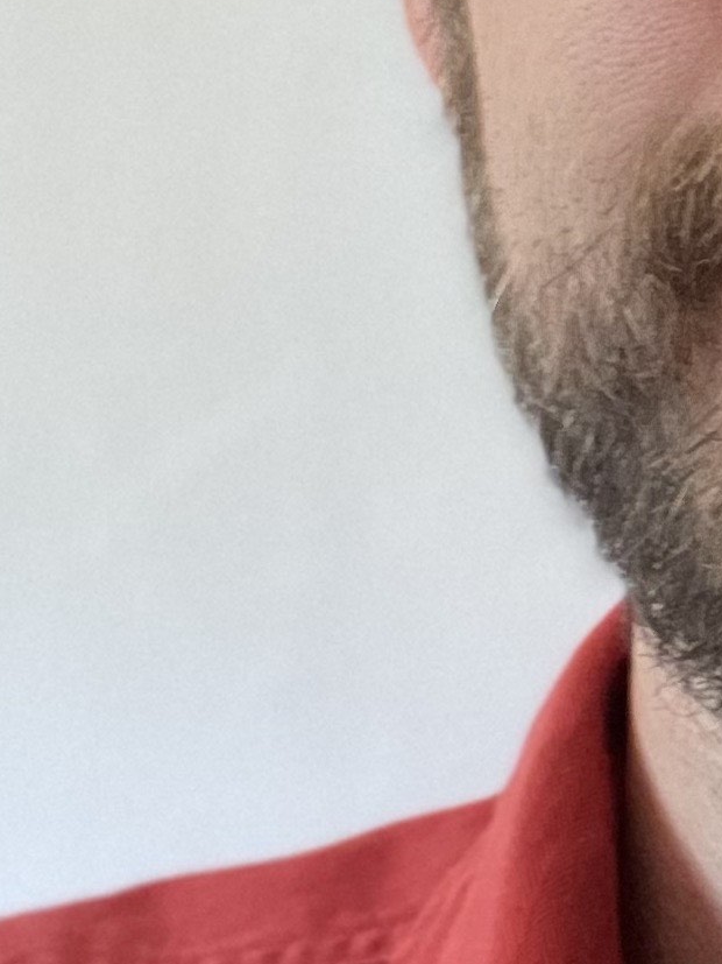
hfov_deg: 12.6
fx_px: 3116
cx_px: 1078
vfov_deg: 17.4
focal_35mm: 112
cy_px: 161
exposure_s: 1/30
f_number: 2.2
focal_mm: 2.71
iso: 500
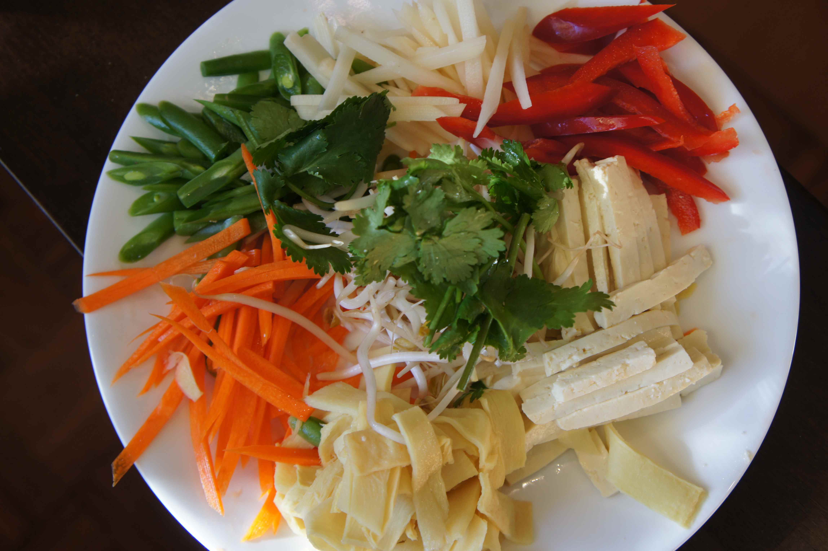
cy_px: 276
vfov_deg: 30.8
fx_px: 1000
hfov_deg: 45.0
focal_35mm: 44
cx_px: 414
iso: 200
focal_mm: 29
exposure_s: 1/50
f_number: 4.5
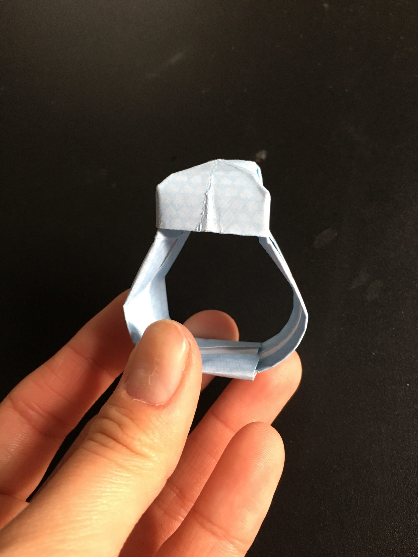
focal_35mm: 29
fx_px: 467
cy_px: 278
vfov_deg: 61.7
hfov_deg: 48.2
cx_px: 209
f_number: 2.2
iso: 64
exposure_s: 1/15
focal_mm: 4.15
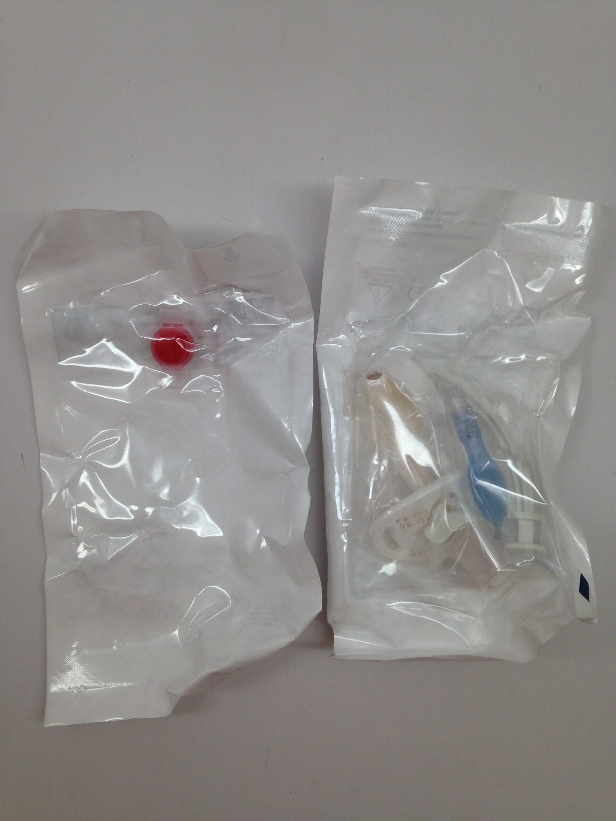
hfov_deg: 42.9
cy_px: 410
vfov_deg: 55.4
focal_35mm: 33
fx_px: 783
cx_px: 308
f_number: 2.4
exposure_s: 1/120
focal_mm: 4.12
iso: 50
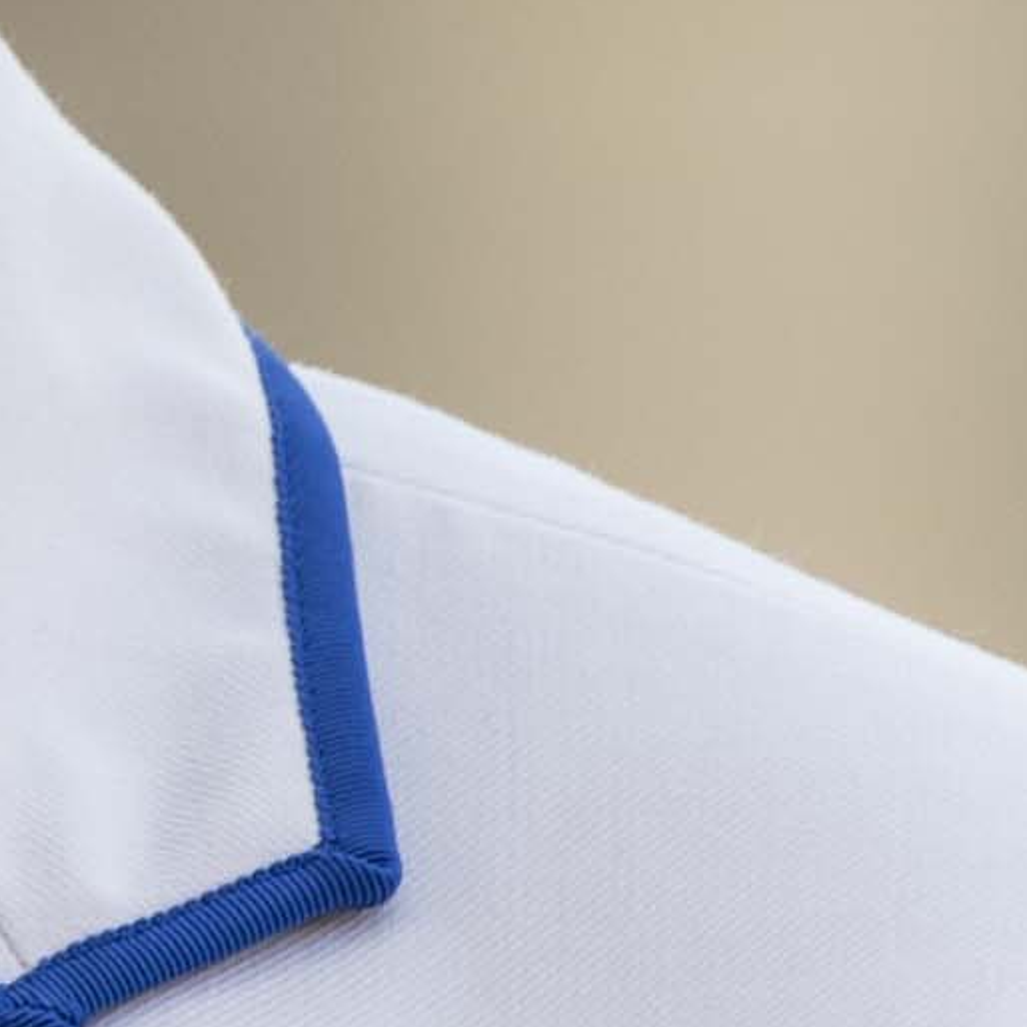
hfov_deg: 0.9
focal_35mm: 1991
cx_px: -1519
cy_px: 486
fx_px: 66830
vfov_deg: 0.9
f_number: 3.5
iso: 200
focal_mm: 200
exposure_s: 1/250
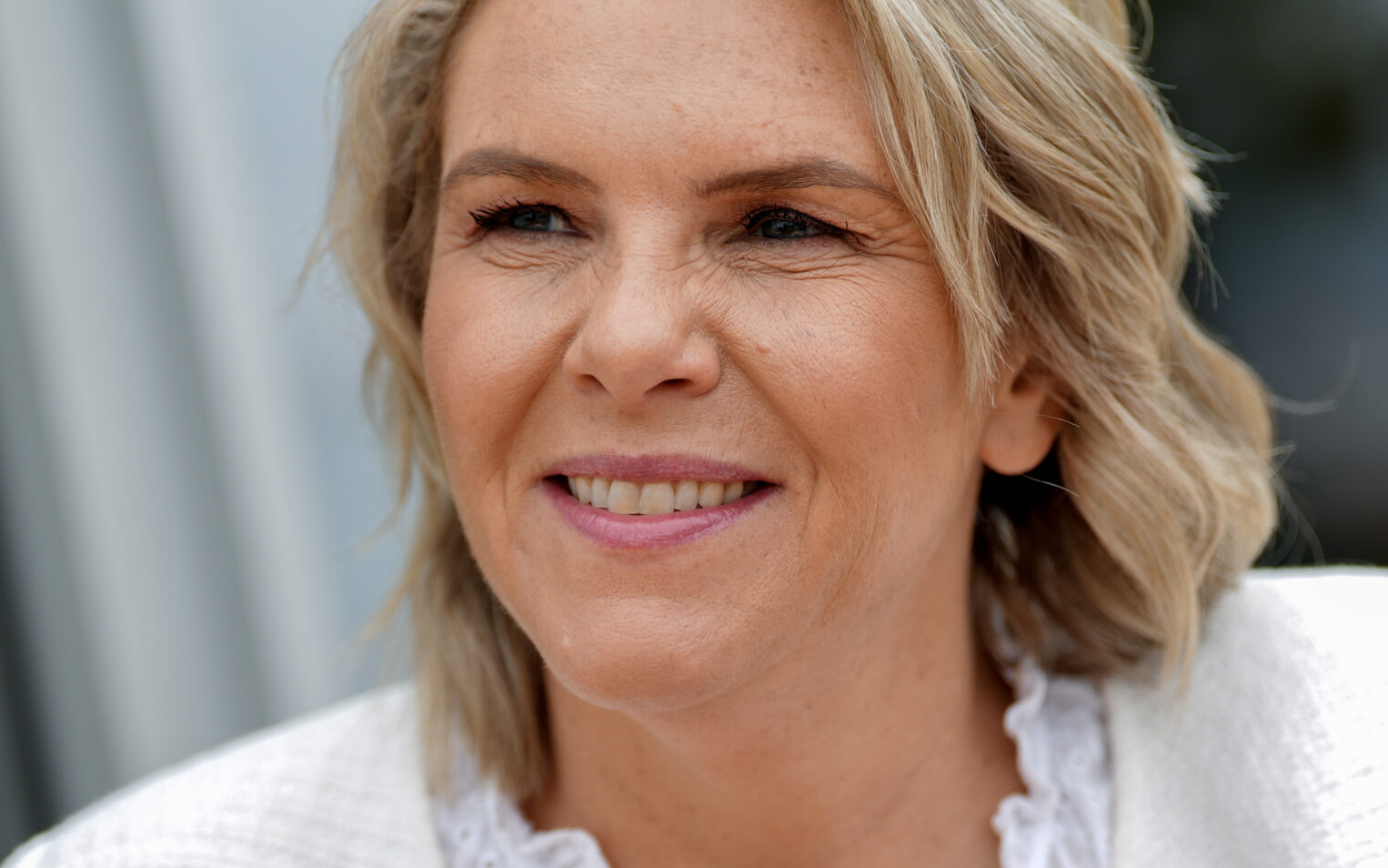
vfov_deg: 6.8
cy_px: 408
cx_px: 692
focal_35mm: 192
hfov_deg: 10.9
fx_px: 7263
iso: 160
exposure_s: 1/1000
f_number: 2.8
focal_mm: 125
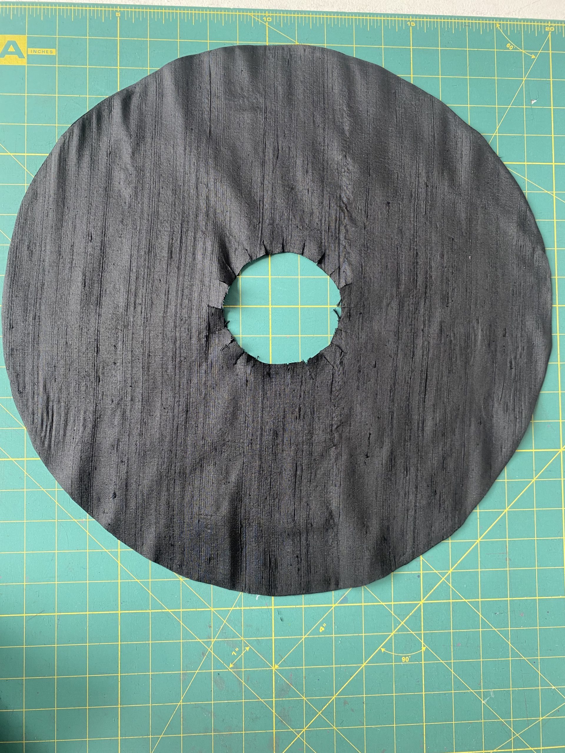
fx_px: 566
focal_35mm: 26
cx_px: 282
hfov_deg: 53.1
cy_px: 376
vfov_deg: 67.3
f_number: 1.8
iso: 80
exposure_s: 1/60
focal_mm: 4.25
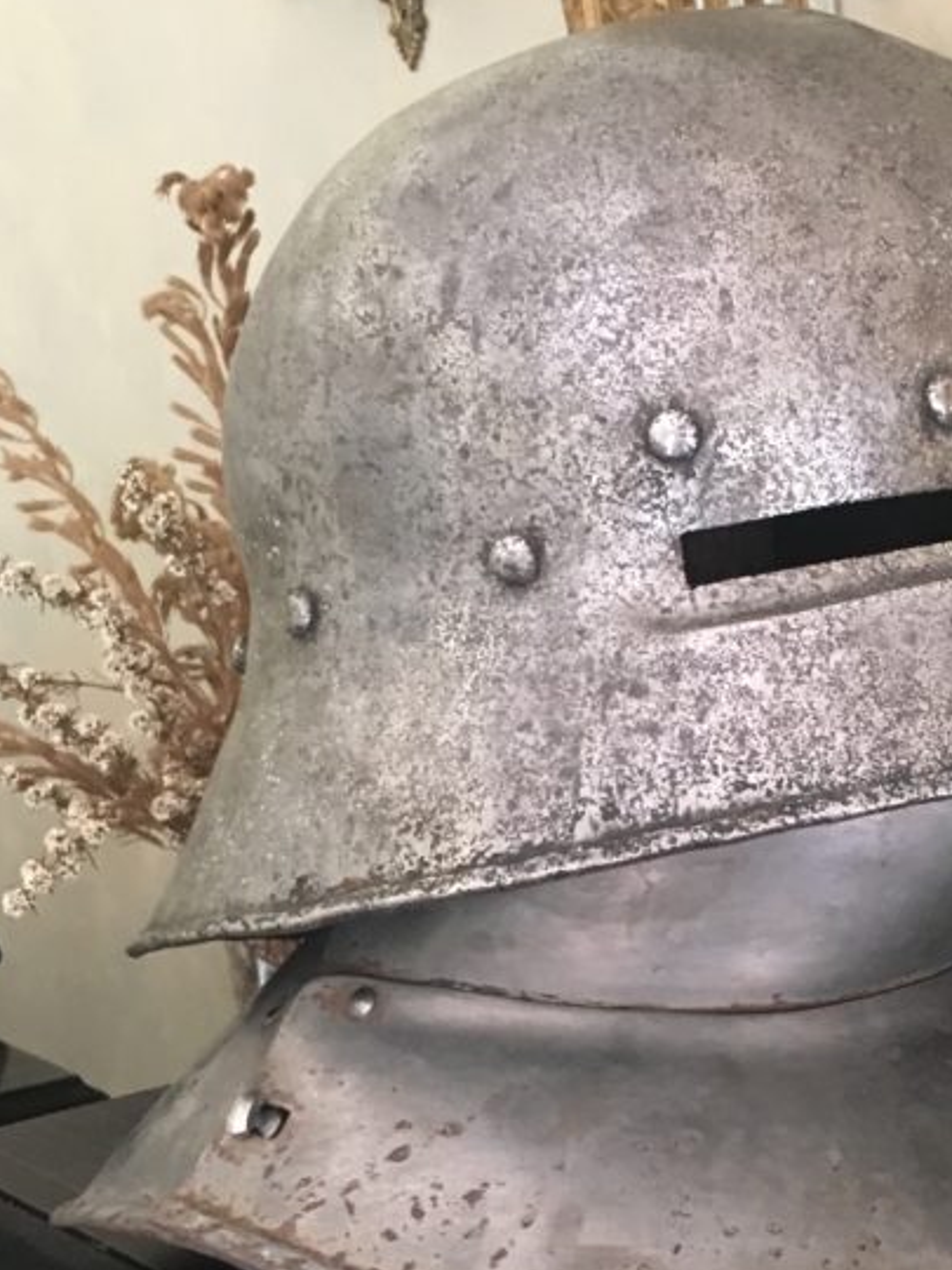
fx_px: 2017
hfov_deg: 25.8
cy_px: 837
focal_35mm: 55
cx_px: 844
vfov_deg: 34.6
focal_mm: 4.15
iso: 200
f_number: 2.2
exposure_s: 1/25
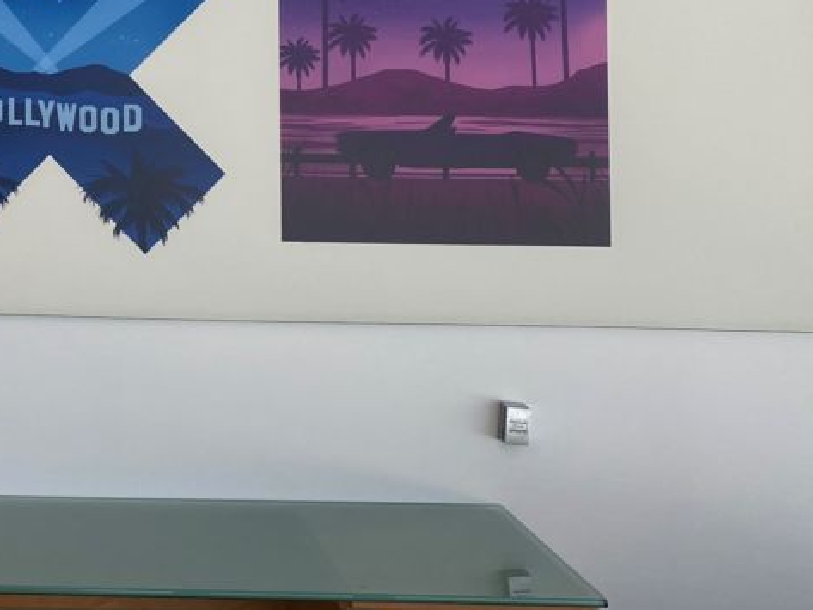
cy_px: -38
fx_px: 1550
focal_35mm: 66
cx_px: -107
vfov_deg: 21.3
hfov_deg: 26.7
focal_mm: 4.25
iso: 80
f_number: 1.8
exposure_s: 1/122
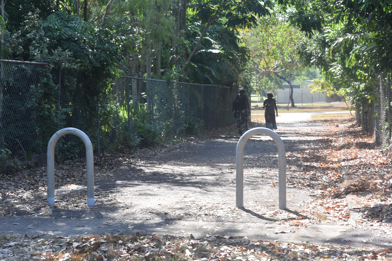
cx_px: 196
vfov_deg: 16.1
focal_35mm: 85
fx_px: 926
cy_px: 130
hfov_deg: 23.9
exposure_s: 1/80
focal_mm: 85
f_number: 4.5
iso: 320
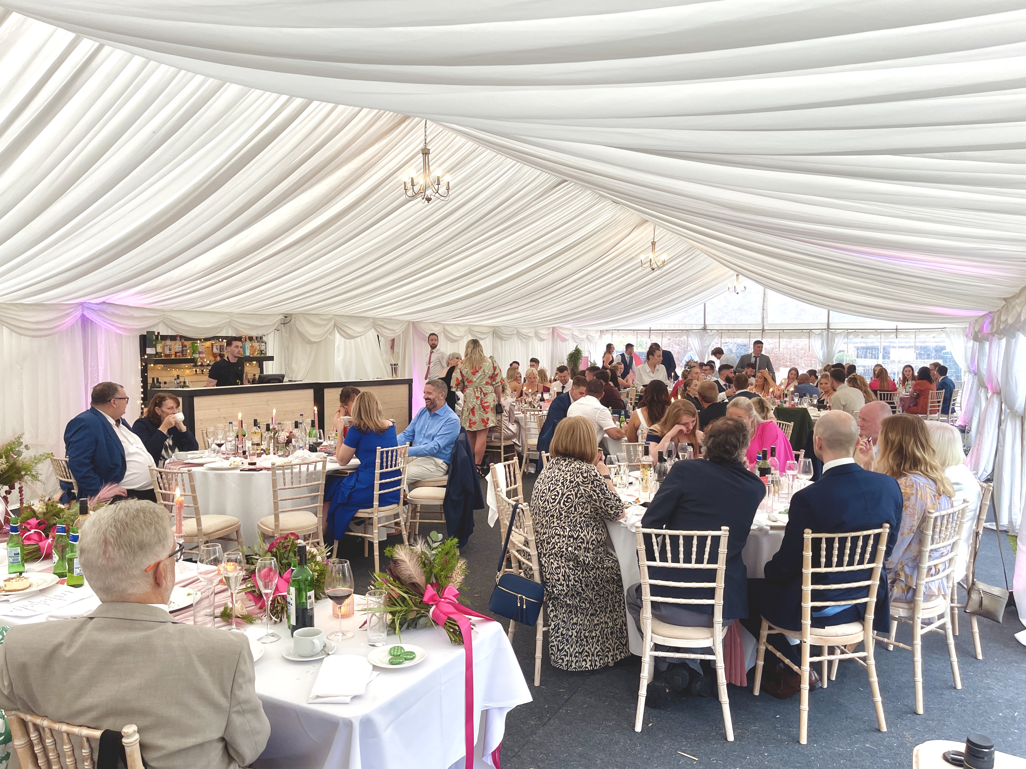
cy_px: 384
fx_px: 771
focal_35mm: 26
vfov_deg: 53.1
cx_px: 513
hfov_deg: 67.3
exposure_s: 1/100
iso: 64
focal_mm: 5.1
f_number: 1.6
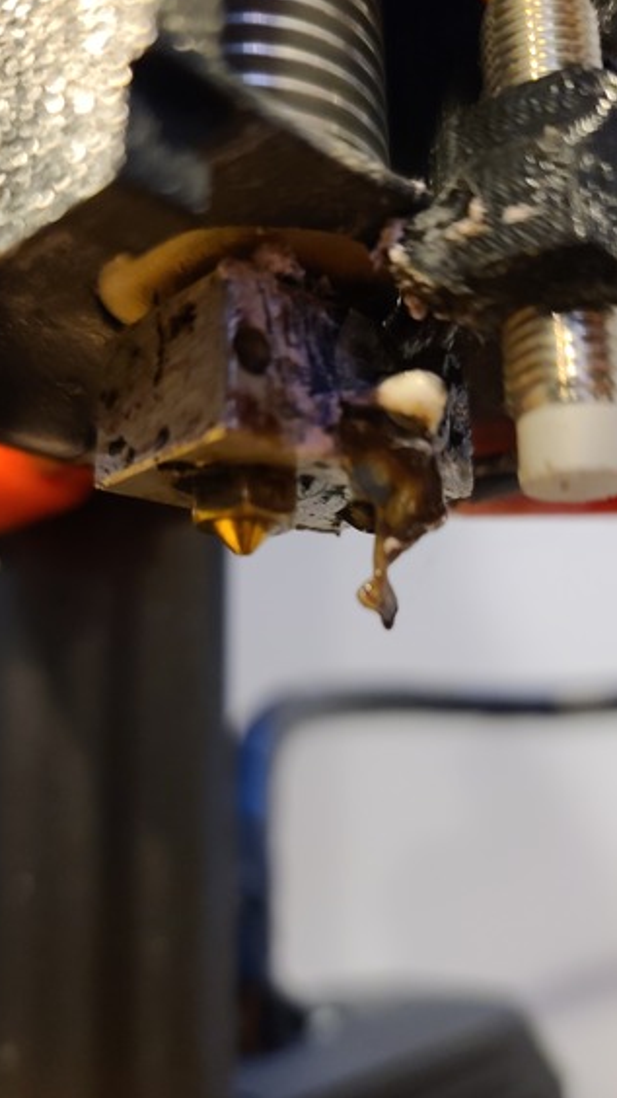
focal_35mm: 29
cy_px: 545
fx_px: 844
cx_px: 323
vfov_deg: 66.1
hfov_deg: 40.1
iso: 500
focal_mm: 7
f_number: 1.8
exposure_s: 1/40
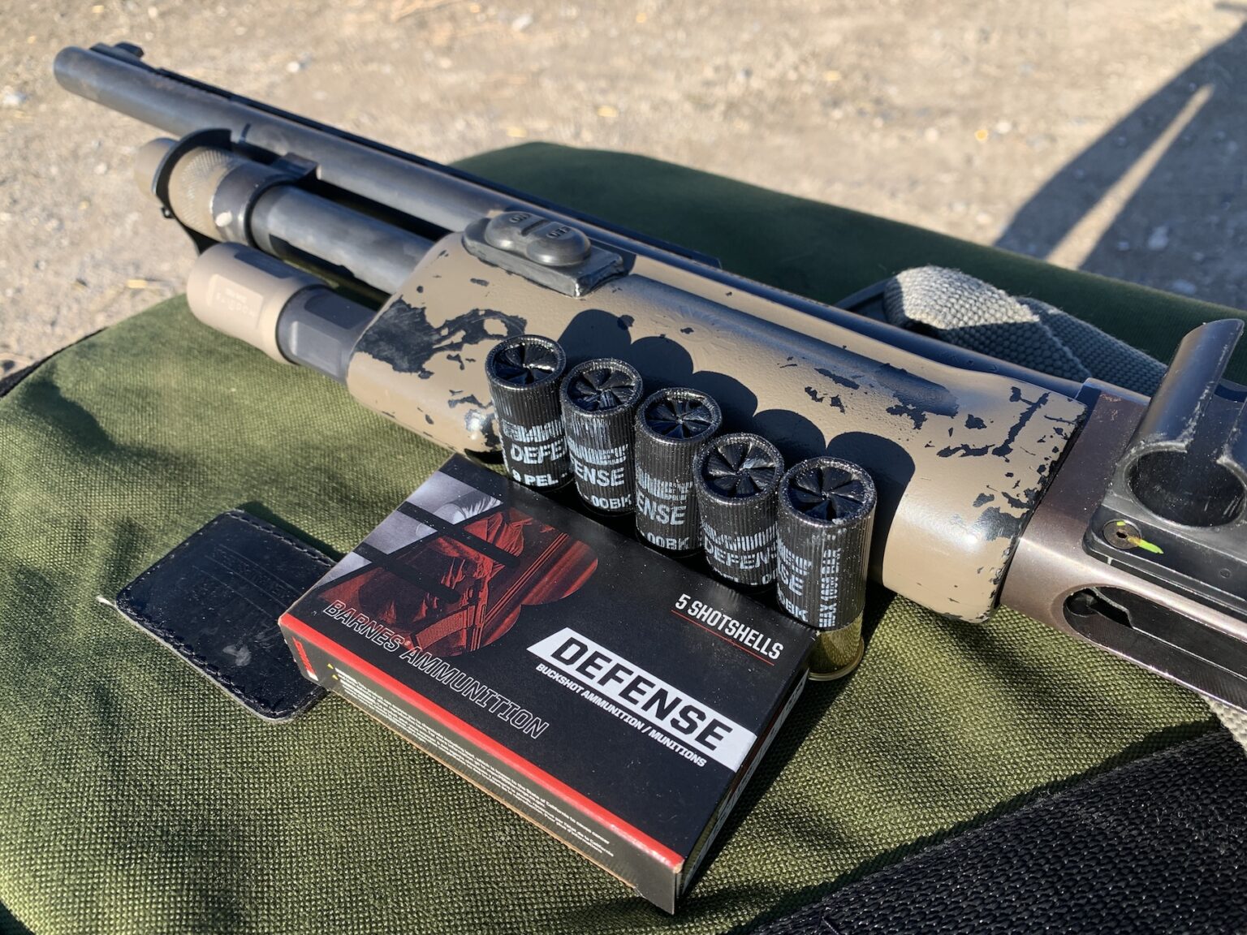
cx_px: 624
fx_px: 937
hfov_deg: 67.3
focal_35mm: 26
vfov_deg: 53.1
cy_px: 468
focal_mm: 4.25
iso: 25
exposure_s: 1/771
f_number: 1.8
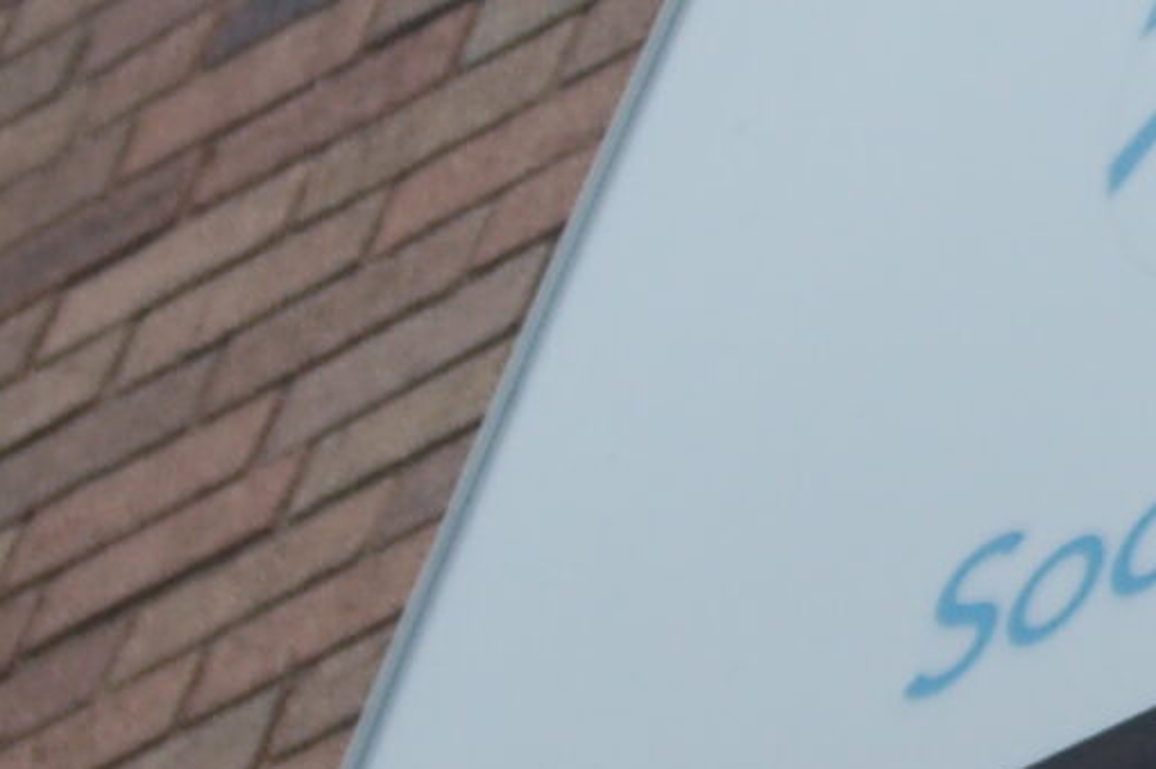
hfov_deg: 6.0
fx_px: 10618
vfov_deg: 4.1
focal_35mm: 331
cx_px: 2715
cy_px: -610
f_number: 5.6
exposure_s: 1/125
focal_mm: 44
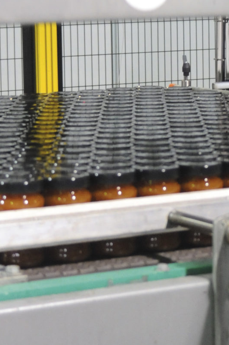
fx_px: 1559
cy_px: 143
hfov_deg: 8.4
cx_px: 67
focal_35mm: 163
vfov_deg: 12.6
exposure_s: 1/40
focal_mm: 34
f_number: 3.8
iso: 1250
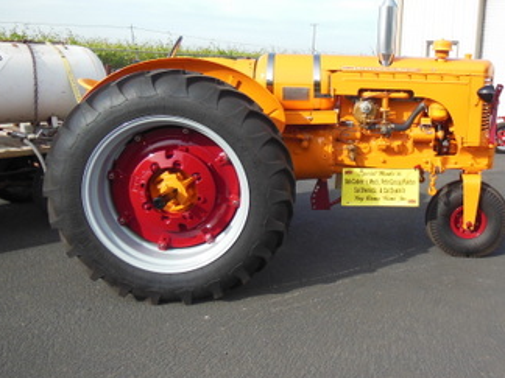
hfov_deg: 48.8
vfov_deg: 38.5
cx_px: 357
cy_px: 154
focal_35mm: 37
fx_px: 540
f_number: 3.5
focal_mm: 4.5
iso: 125
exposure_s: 1/640
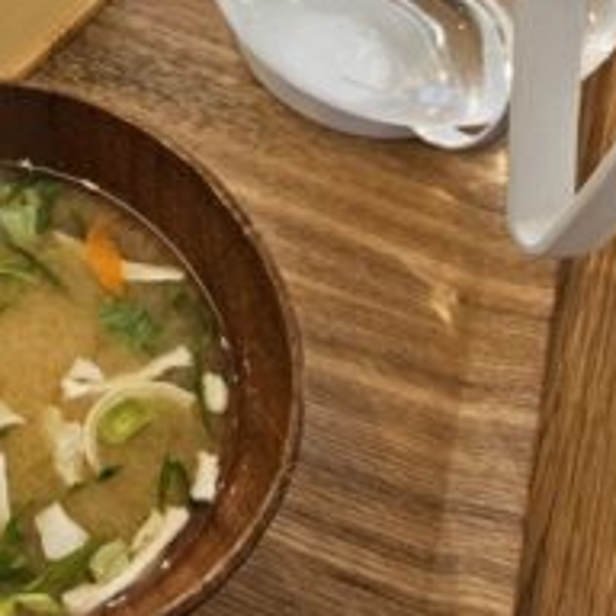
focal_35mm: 53
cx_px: -74
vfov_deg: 30.8
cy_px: 66
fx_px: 1067
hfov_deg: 28.9
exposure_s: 1/120
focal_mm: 5.4
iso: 320
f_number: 1.8
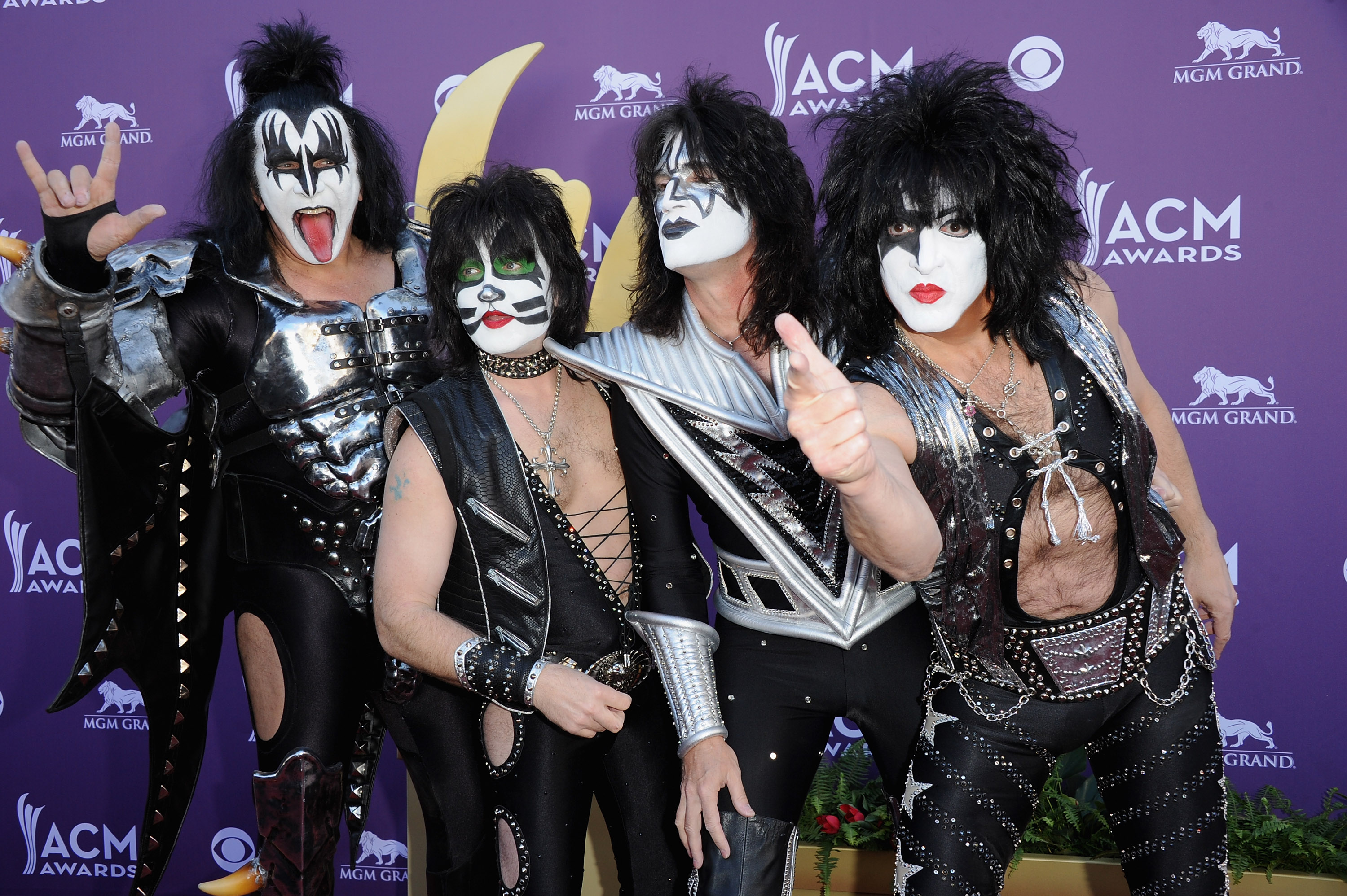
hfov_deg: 50.7
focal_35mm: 38
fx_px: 1421
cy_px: 448
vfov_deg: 35.0
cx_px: 674
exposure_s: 1/250
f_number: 7.1
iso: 640
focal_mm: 38
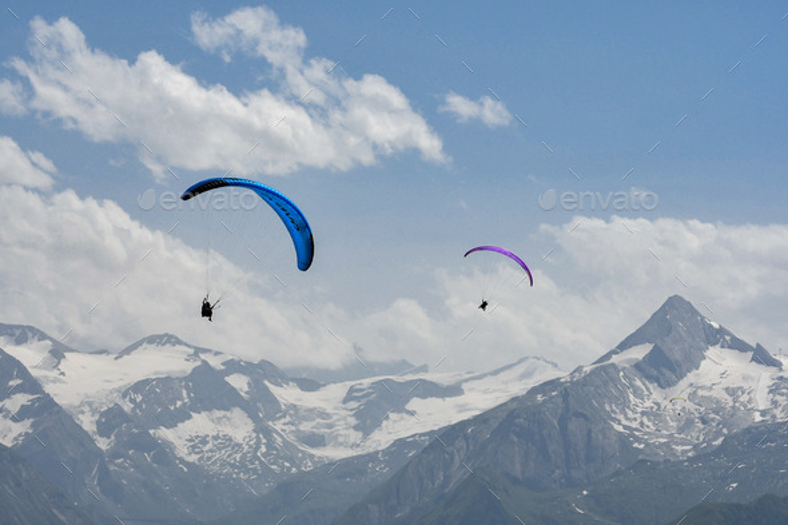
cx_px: 394
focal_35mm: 142
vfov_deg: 9.7
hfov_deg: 14.5
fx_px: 3107
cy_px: 262
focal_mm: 95
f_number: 10
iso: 100
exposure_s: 1/400
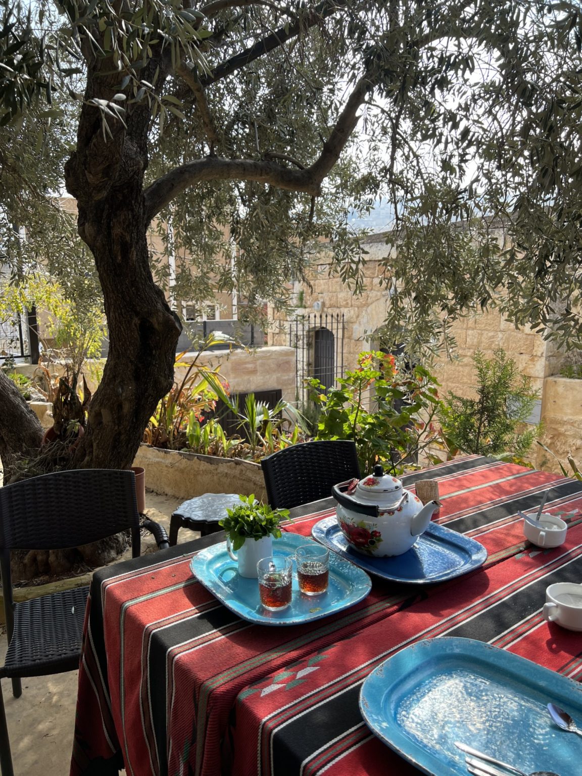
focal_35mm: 26
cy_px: 388
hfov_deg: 53.1
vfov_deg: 67.3
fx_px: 583
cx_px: 291
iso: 50
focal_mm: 5.7
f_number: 1.5
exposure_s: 1/733
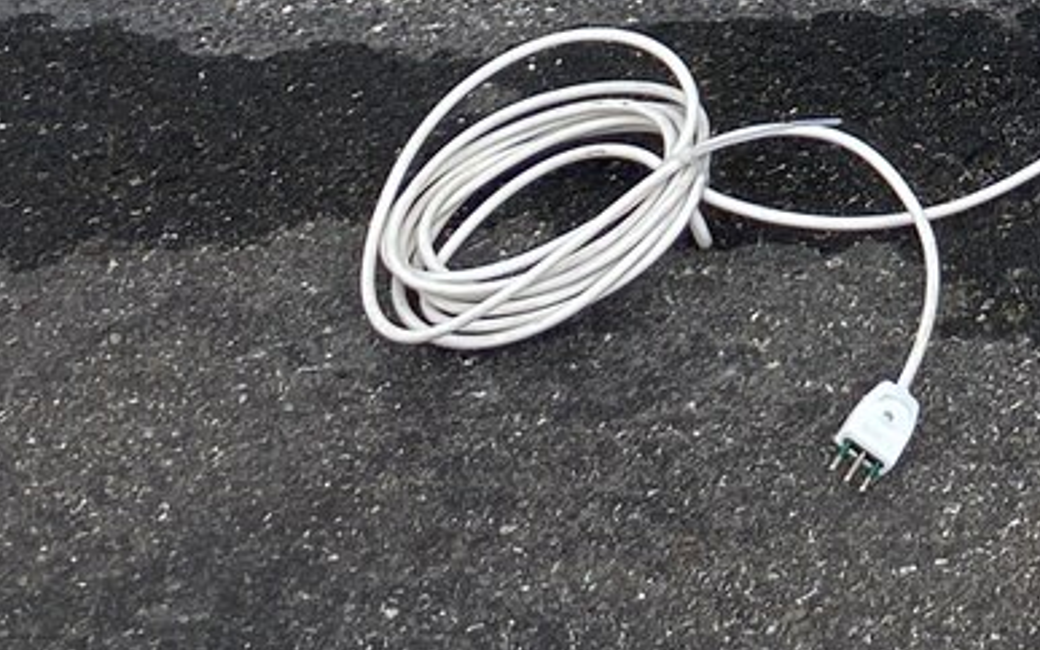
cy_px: -739
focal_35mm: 114
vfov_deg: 10.4
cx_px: 1913
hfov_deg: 15.5
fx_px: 3232
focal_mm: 4.25
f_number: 1.8
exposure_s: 1/1072
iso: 32
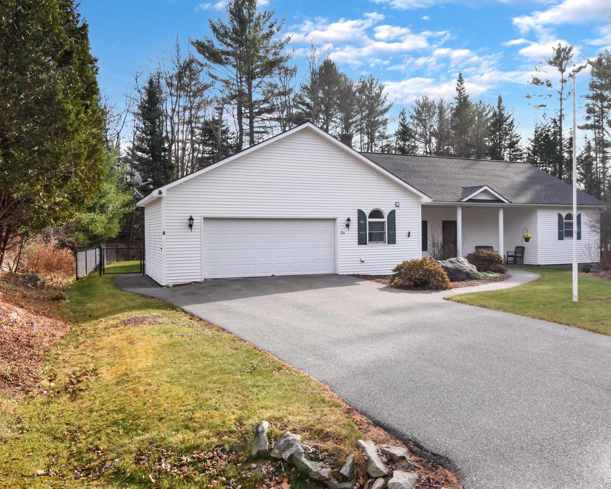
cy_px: 241
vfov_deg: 51.5
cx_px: 362
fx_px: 506
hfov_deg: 61.7
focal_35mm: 28
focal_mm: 16
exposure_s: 1/200
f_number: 9
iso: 100
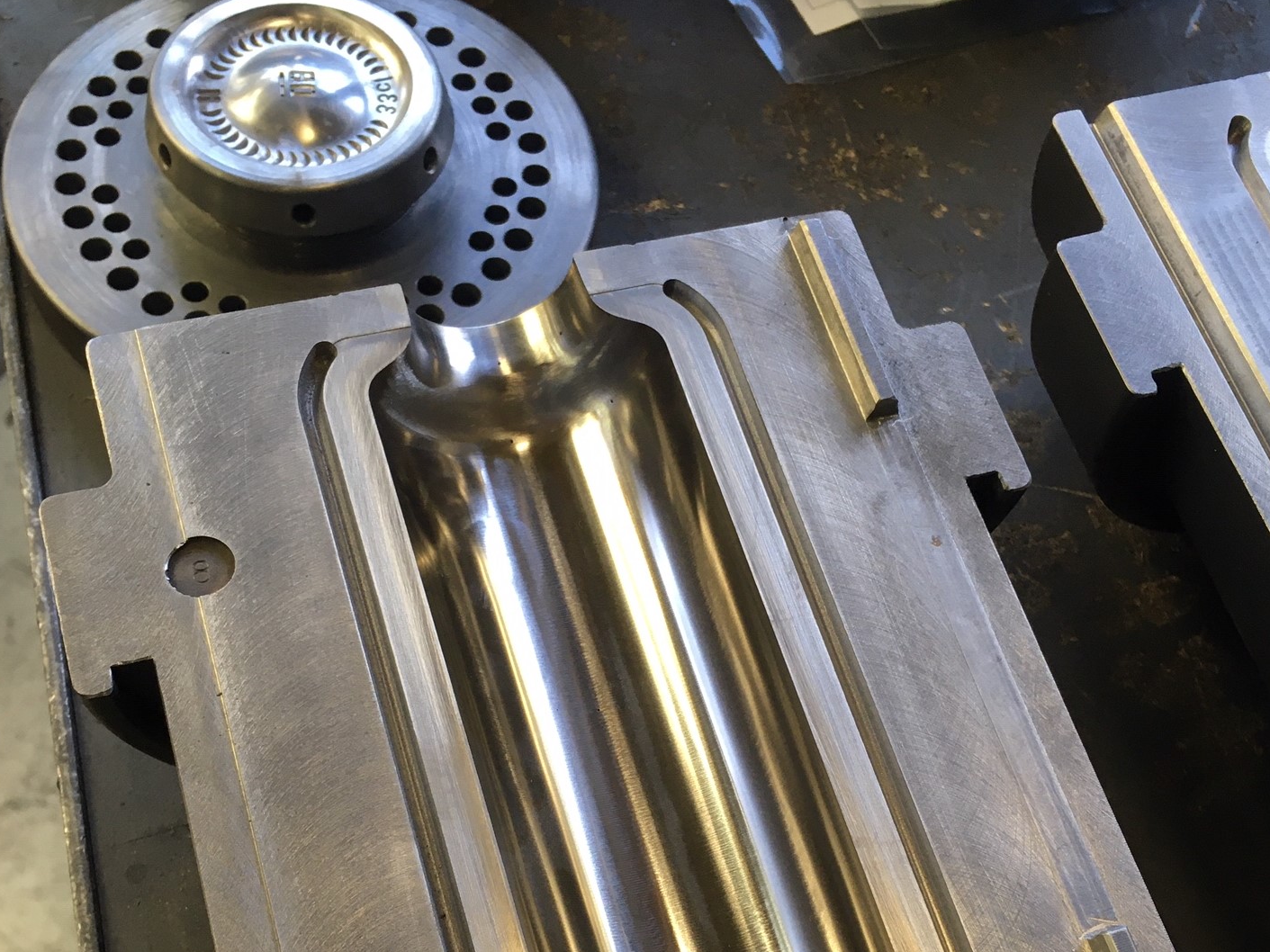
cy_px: 448
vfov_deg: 45.4
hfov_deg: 58.3
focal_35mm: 31
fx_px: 1137
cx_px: 669
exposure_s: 1/33
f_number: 2.2
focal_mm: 4.15
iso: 40
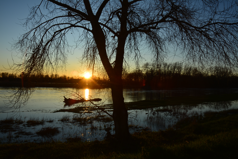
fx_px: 178
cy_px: 80
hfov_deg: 67.4
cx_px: 119
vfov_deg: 47.9
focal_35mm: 27
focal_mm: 18
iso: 100
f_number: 8
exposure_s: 1/250
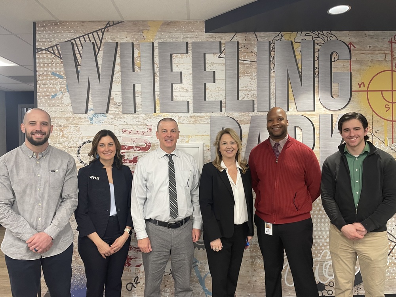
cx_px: 198
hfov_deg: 67.3
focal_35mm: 26
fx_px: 297
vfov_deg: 53.1
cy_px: 148
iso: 125
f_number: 1.6
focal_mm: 4.2
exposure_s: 1/60
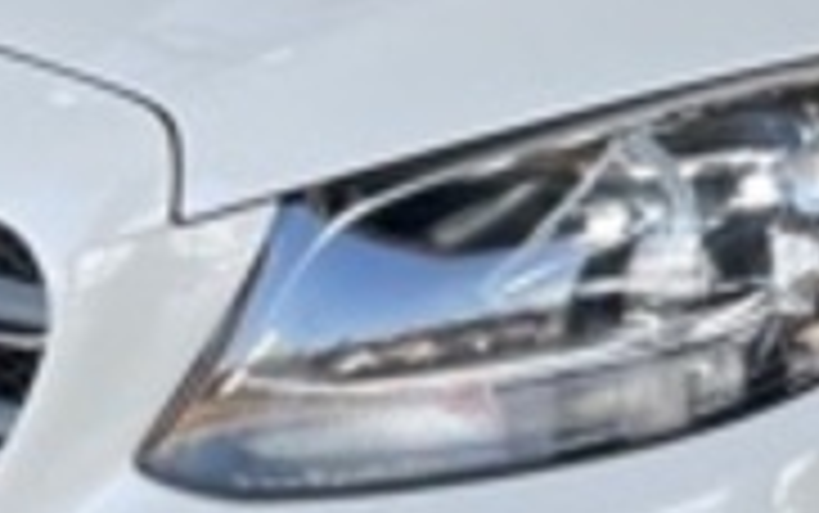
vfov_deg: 8.4
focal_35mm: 155
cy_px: 18
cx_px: 1328
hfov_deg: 12.6
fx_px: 3462
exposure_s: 1/251
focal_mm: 4.2
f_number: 1.6
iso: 32
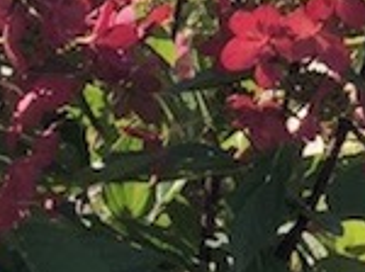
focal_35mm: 278
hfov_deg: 7.0
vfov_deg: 5.3
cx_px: -144
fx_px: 2927
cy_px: 0
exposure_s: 1/934
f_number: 2.4
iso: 16
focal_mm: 6
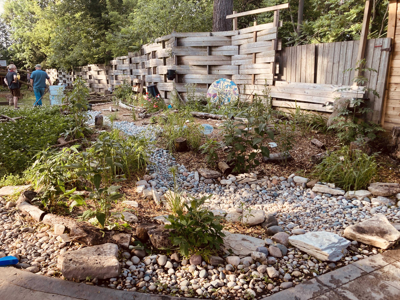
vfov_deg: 49.7
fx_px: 324
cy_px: 150
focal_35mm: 28
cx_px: 200
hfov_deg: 63.4
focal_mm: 3.99
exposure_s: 1/139
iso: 20
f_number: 1.8
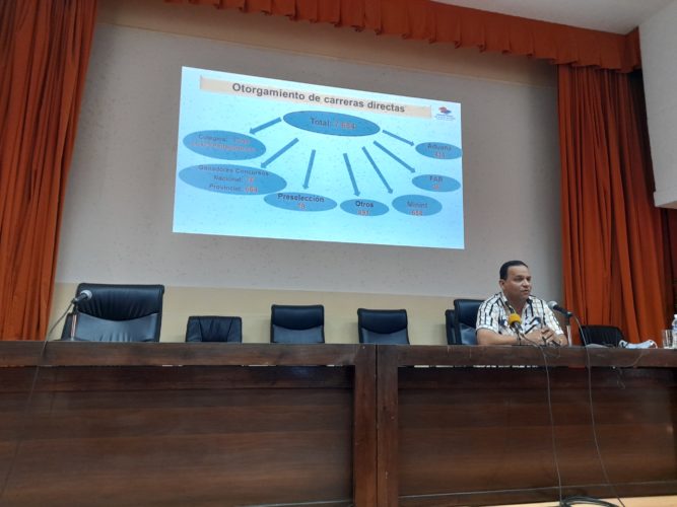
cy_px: 254
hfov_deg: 69.4
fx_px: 489
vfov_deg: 54.9
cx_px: 338
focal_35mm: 25
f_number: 2
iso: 400
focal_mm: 4.6
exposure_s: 1/30
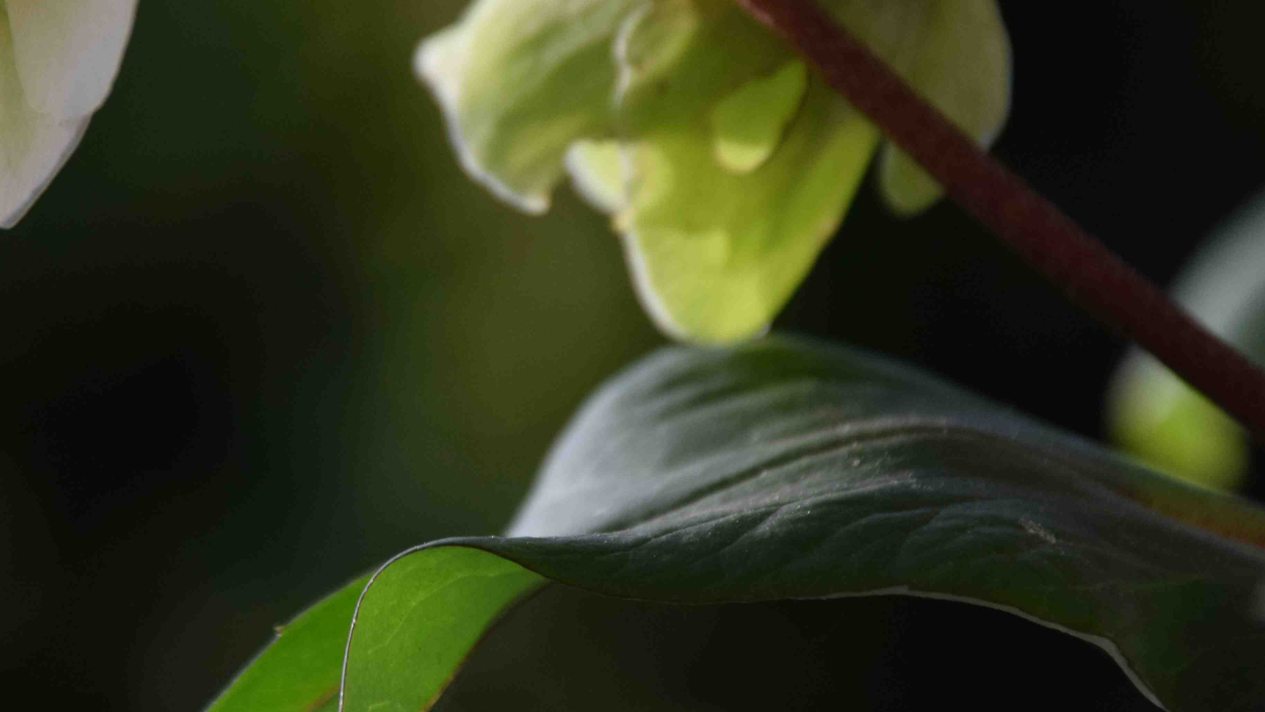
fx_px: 11668
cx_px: 244
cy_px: 42
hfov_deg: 6.2
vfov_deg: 3.5
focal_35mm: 348
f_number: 7.1
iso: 800
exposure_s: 1/500
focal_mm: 135
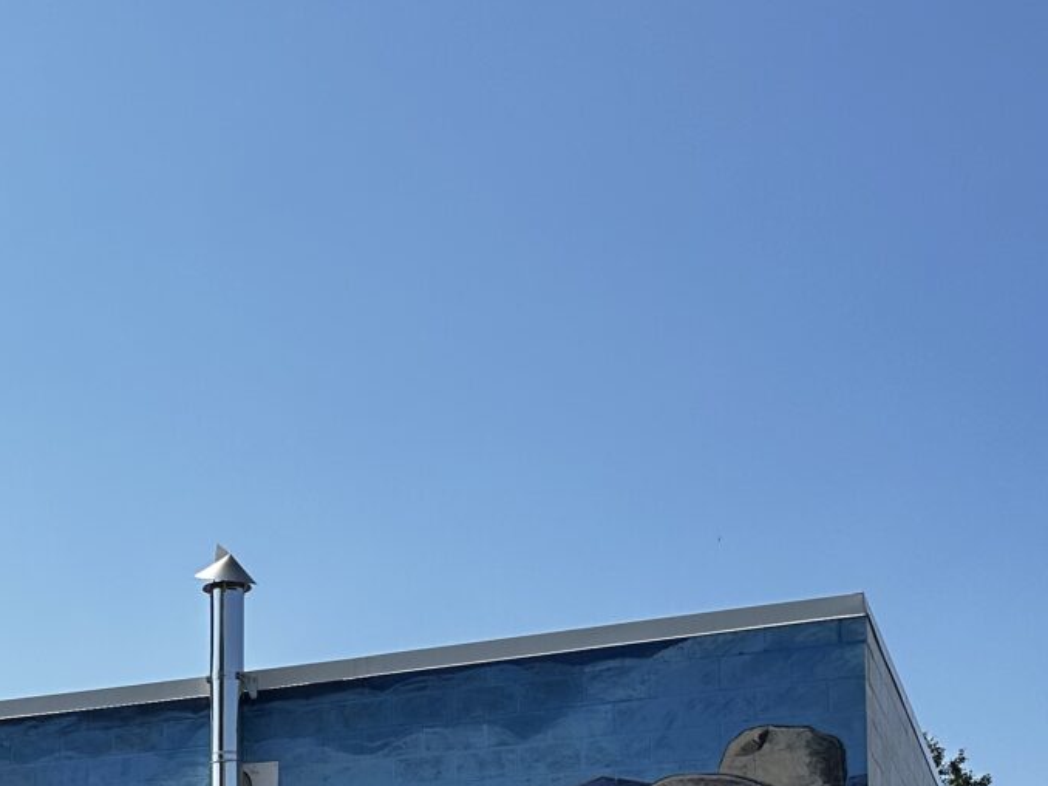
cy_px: 1034
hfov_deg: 27.2
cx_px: 46
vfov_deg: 19.8
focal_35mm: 68
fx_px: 2058
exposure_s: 1/4545
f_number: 1.78
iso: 80
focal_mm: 6.86
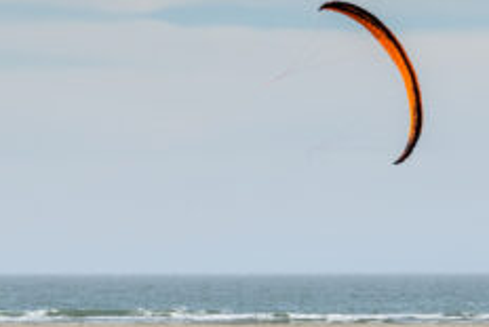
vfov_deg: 3.2
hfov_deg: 4.8
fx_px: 5885
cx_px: 22
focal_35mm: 433
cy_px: 188
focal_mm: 160
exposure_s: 1/125
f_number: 11
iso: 100
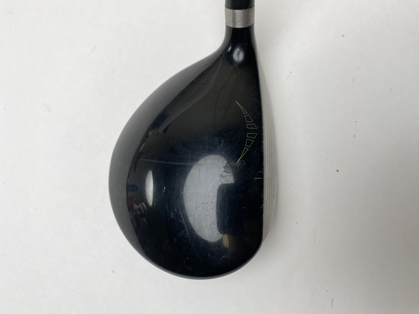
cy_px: 157
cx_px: 210
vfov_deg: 53.1
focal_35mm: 26
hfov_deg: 67.3
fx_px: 315
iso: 32
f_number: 1.8
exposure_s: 1/327
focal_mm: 4.25
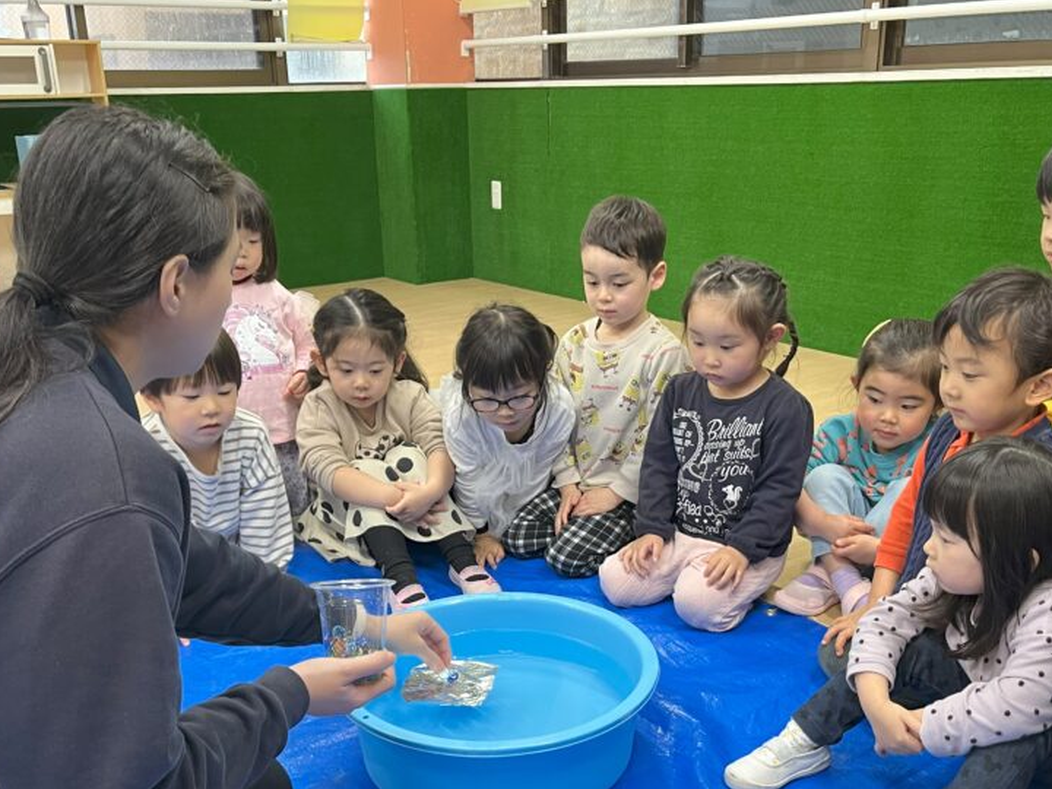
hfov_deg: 50.1
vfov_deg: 38.2
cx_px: 522
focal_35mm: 37
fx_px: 1124
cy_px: 535
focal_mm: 5.1
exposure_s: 1/60
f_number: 1.6
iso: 160
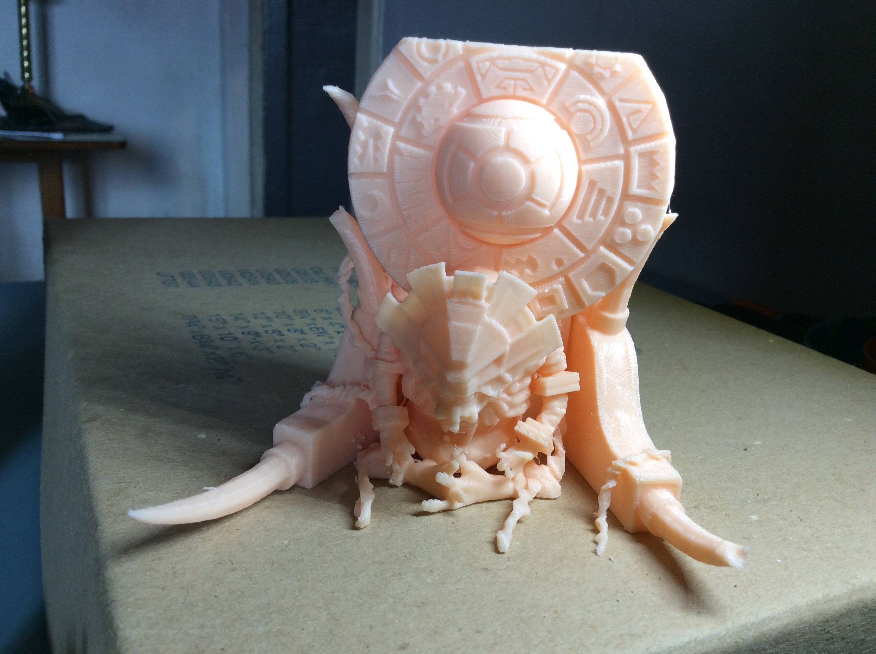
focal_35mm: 32
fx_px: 809
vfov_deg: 44.1
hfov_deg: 56.9
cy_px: 327
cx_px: 438
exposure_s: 1/25
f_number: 2.4
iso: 32
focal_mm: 3.3
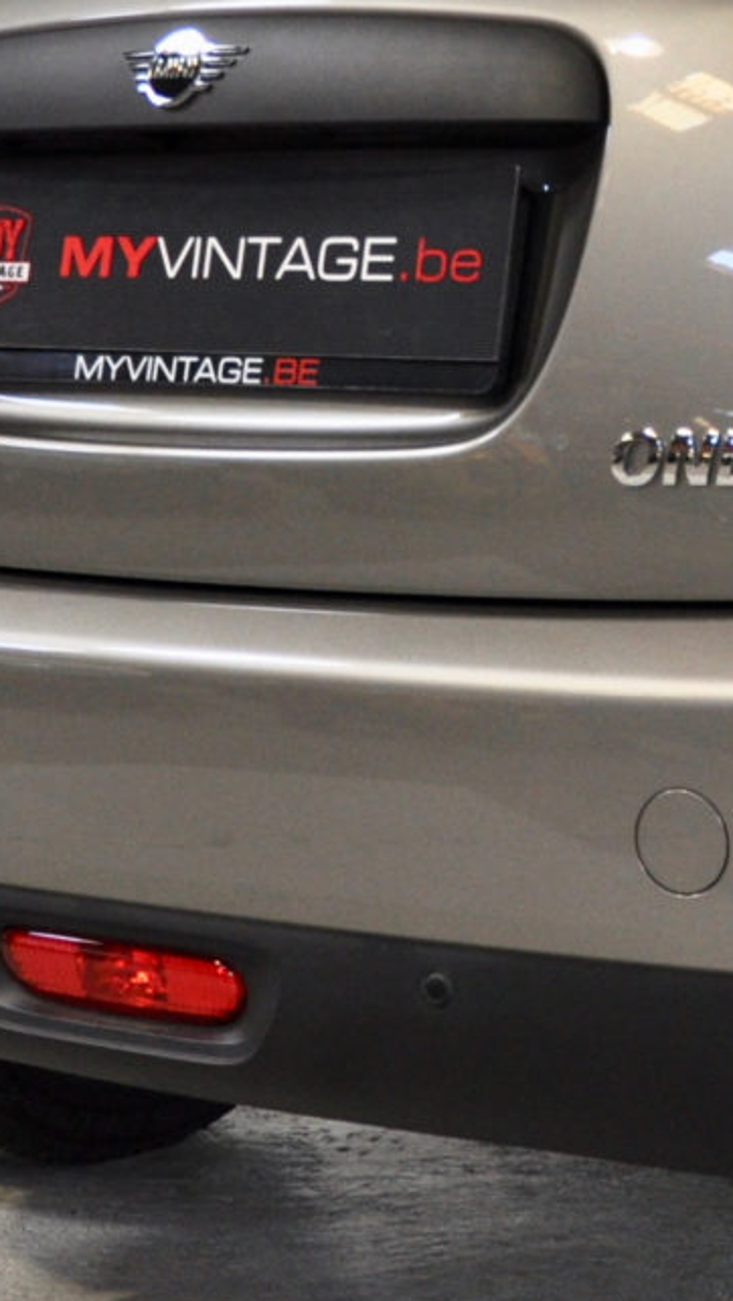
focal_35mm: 110
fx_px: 3798
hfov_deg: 10.8
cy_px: 275
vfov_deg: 19.3
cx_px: 962
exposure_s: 1/80
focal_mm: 22
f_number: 4.5
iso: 400
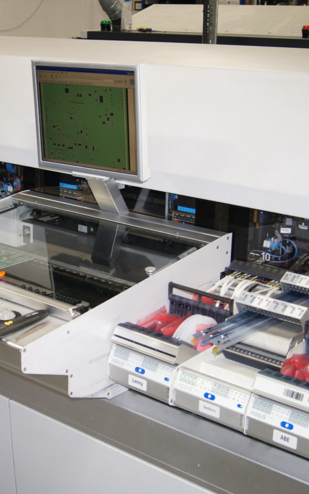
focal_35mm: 60
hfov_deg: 21.2
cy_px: 246
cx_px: 38
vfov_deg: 34.0
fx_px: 808
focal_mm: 26
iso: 125
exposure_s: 1/60
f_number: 4.5
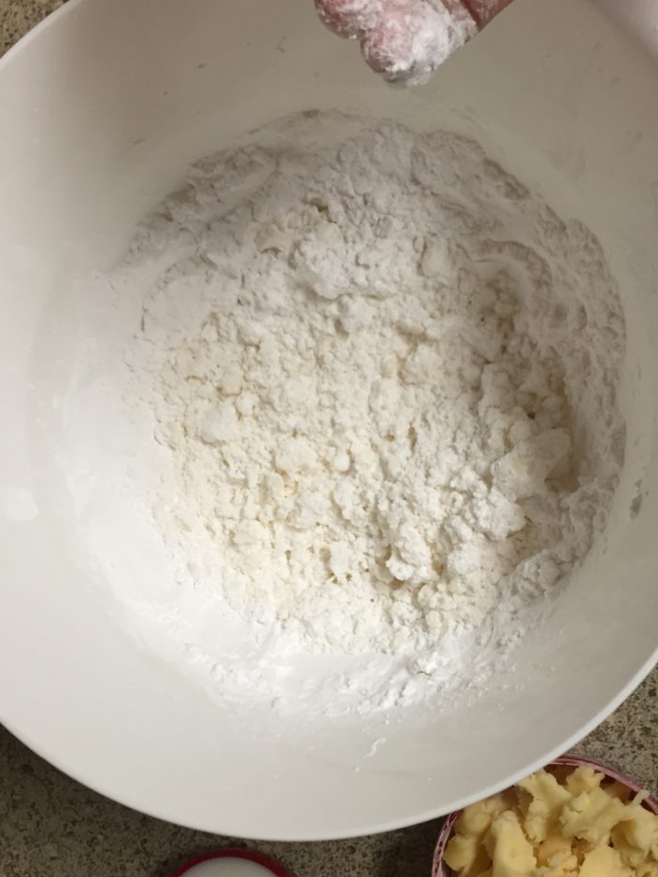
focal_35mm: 41
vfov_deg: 45.4
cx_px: 392
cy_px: 545
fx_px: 1039
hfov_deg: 35.0
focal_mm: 4.15
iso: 80
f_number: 2.2
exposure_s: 1/30
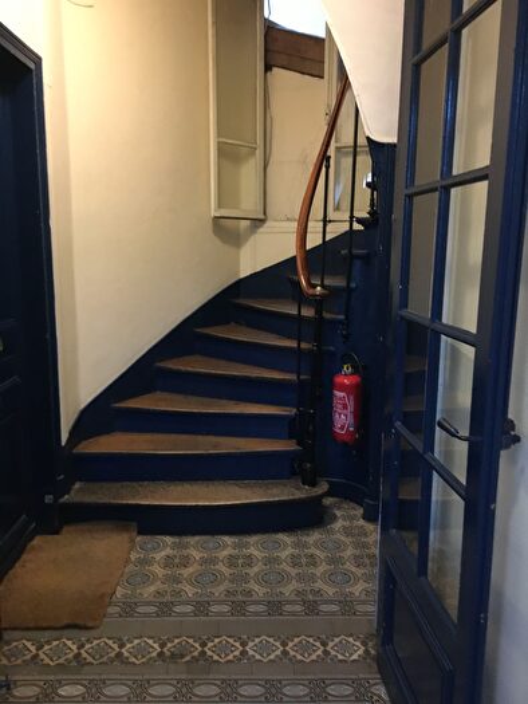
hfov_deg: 48.2
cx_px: 264
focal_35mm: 29
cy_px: 352
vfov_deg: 61.6
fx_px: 590
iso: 250
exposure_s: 1/17
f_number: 2.2
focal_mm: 4.15
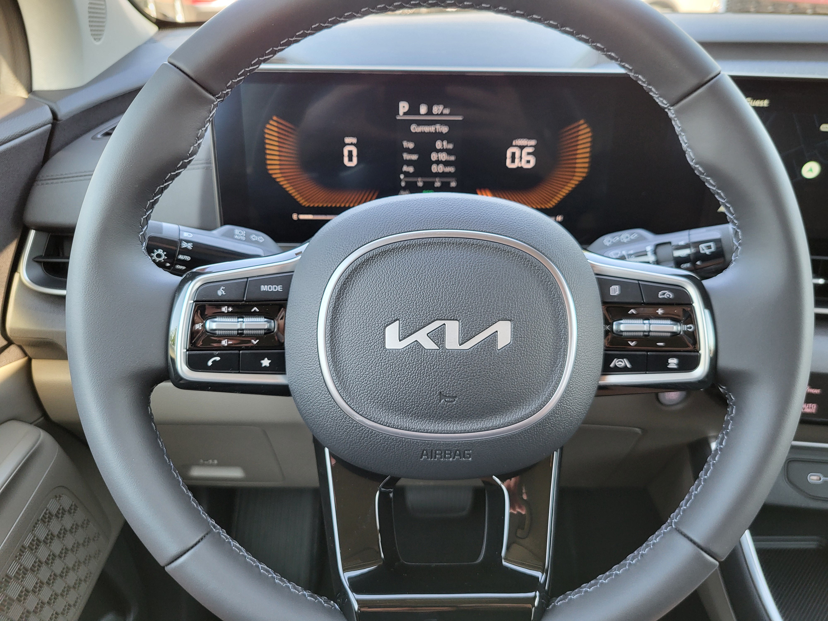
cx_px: 414
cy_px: 310
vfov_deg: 53.1
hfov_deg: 67.3
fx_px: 622
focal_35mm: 26
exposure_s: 1/120
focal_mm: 5.4
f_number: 1.8
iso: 160
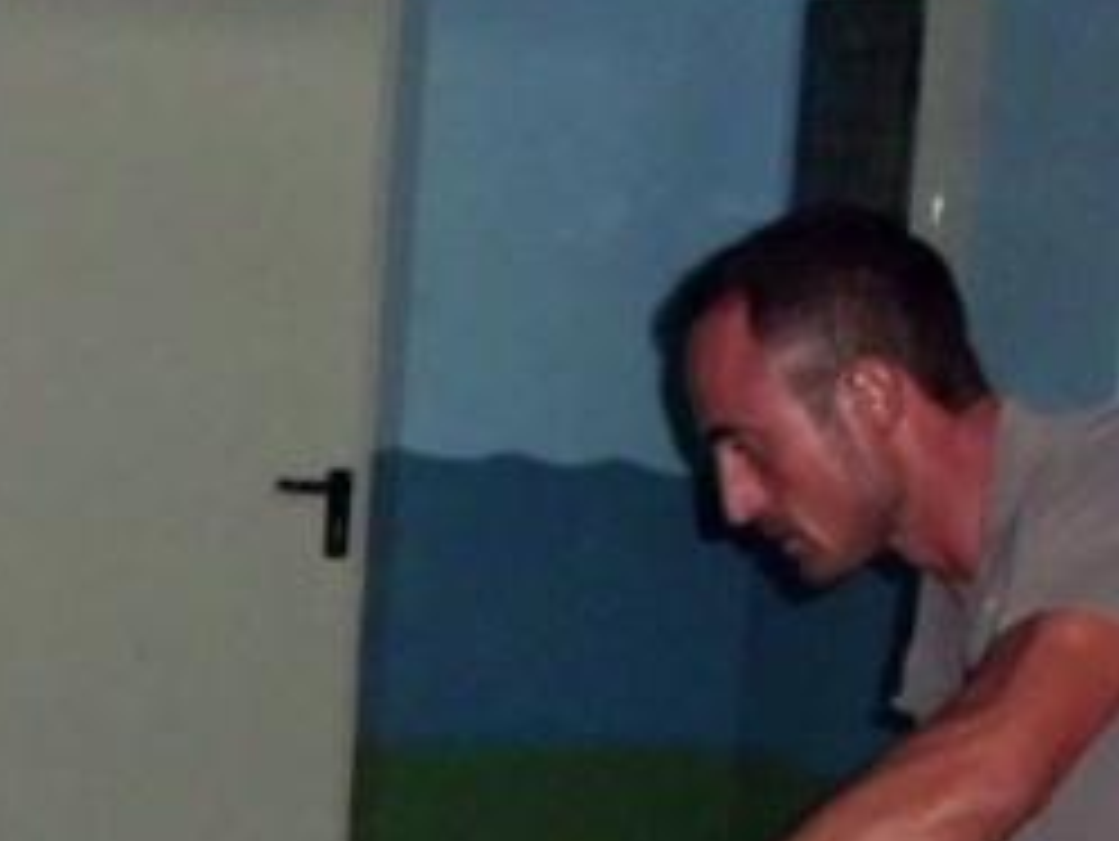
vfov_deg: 11.0
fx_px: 4204
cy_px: 1244
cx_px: 54
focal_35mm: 130
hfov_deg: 15.0
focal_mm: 6.3
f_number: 2.9
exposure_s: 1/60
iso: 400
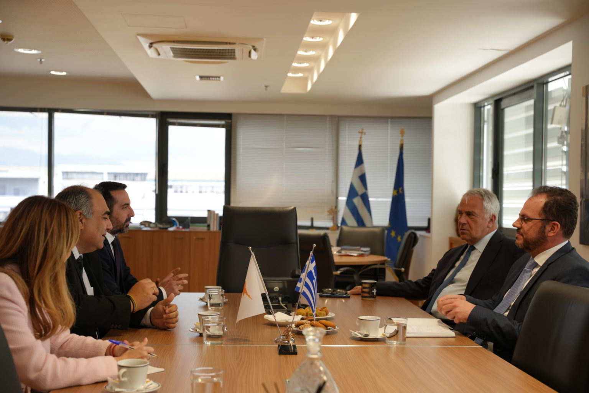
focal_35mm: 52
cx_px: 294
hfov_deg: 38.5
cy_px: 196
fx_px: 843
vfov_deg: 26.2
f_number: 4
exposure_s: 1/160
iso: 250
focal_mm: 51.5
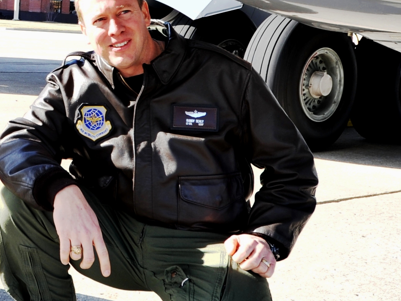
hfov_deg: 27.8
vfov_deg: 22.5
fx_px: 742
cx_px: -34
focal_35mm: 64
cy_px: 37
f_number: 6.3
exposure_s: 1/160
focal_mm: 17
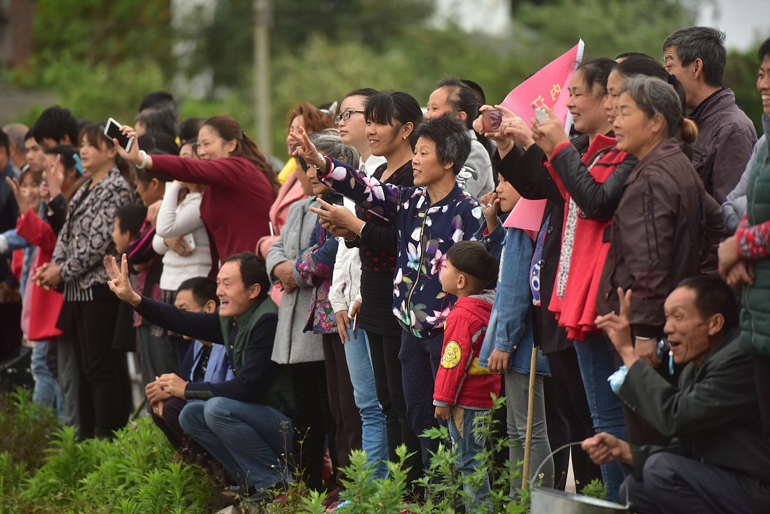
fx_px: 4279
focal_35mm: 200
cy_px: 257
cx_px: 385
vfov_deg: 6.9
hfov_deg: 10.3
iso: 250
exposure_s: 1/250
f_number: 4
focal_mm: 200
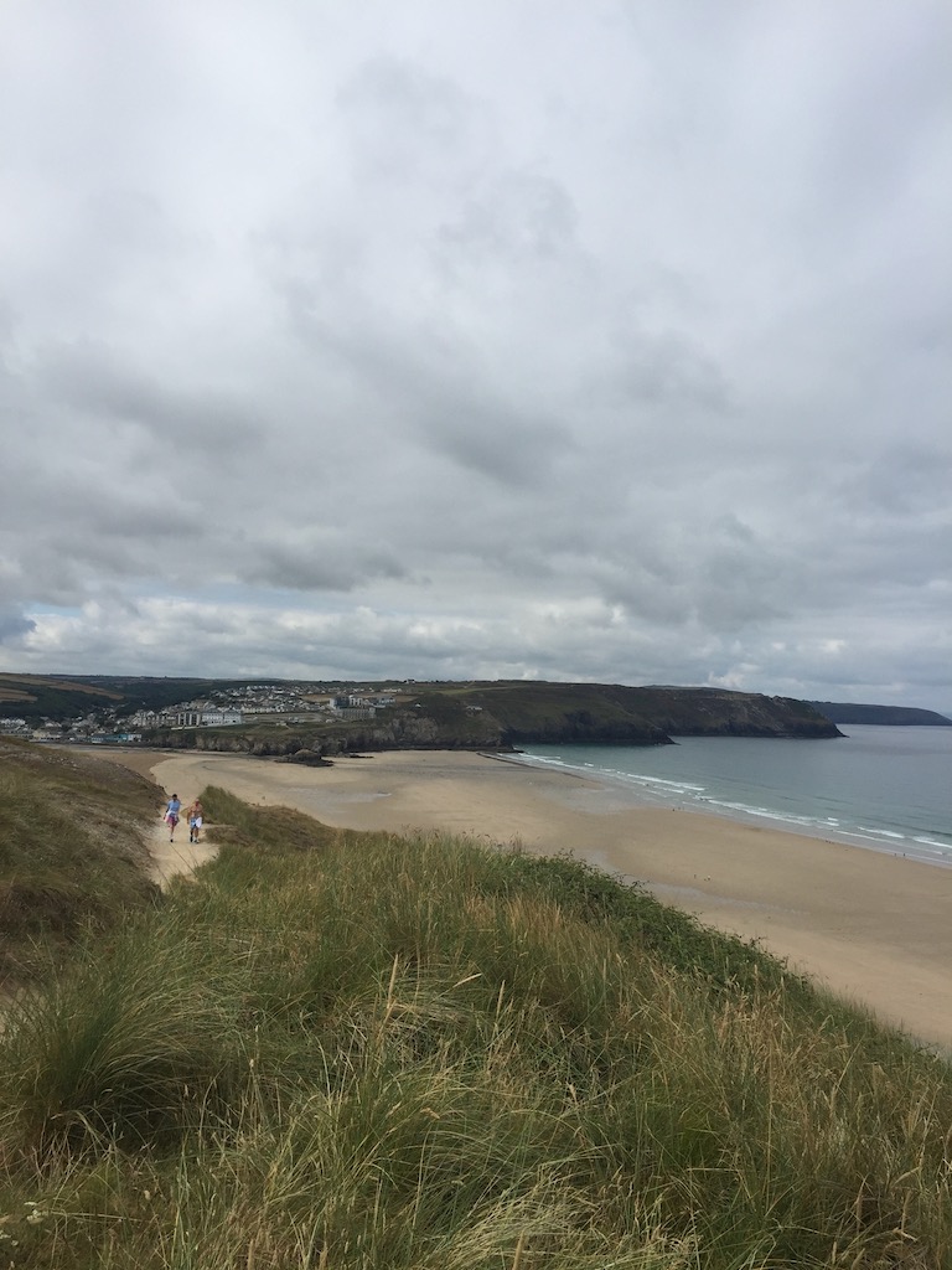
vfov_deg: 61.7
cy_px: 635
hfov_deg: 48.2
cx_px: 476
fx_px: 1063
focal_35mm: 29
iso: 32
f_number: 2.2
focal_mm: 4.15
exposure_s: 1/2639
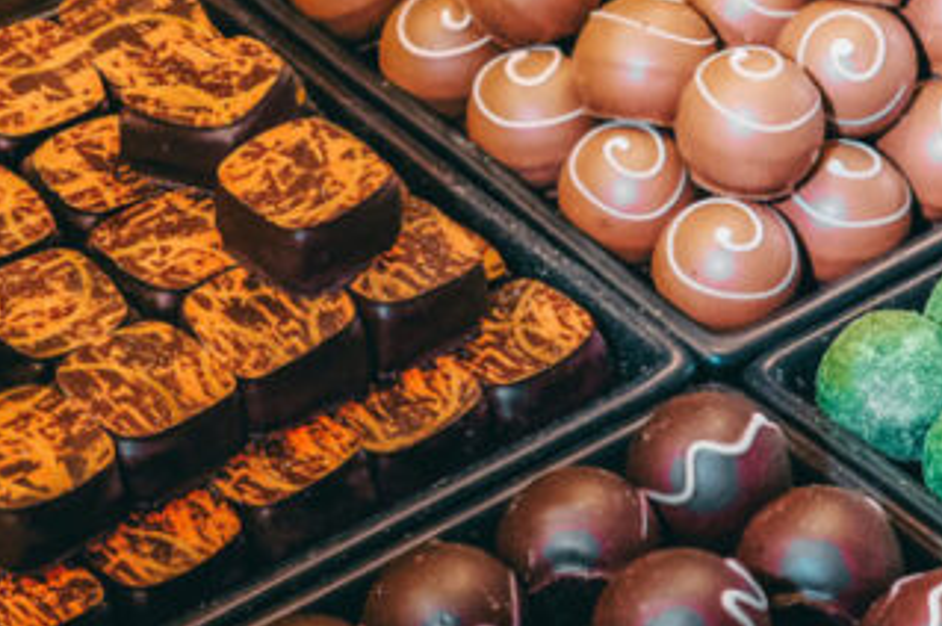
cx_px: -165
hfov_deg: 17.3
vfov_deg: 12.1
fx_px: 2954
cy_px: 314
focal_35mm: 113
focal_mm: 24.3
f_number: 5
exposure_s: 1/125
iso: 2500
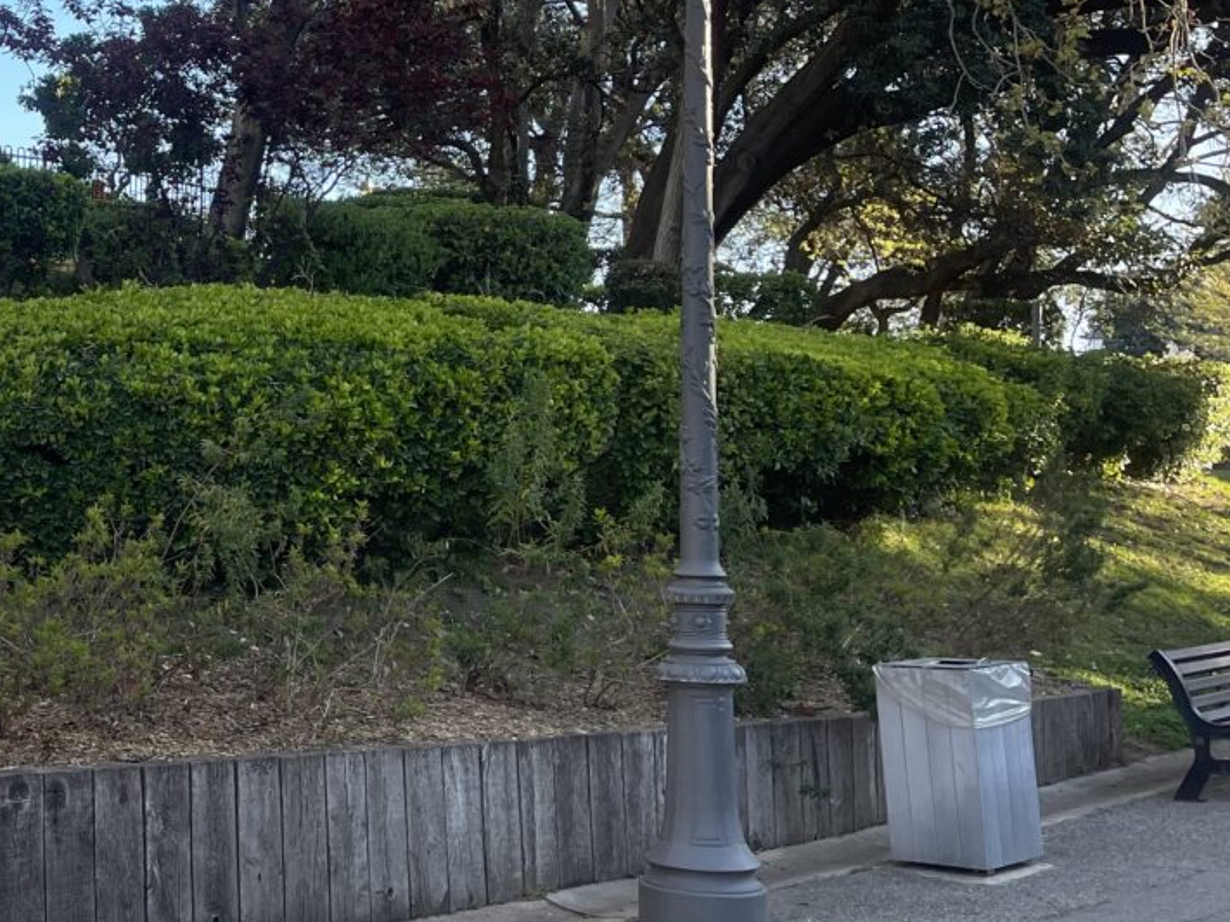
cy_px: 334
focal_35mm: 54
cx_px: 38
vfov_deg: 26.9
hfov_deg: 33.0
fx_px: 1918
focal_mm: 5.1
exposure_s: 1/615
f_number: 1.6
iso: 32
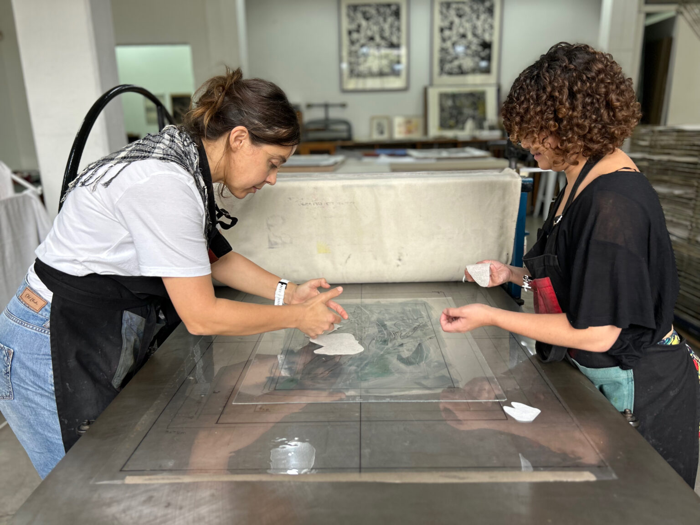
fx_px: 526
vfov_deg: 53.1
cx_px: 350
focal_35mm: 26
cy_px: 262
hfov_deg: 67.3
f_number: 1.5
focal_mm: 5.7
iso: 50
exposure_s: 1/121
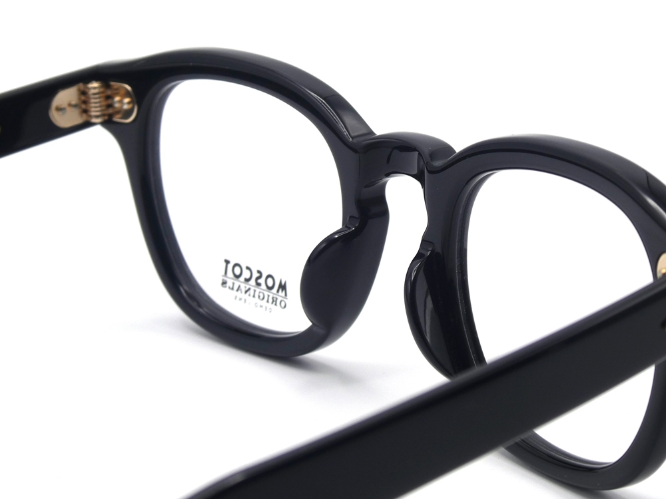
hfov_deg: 13.8
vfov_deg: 10.4
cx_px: 333
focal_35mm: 143
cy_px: 250
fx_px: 2751
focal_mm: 25.6
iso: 80
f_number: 5.4
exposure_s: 1/200
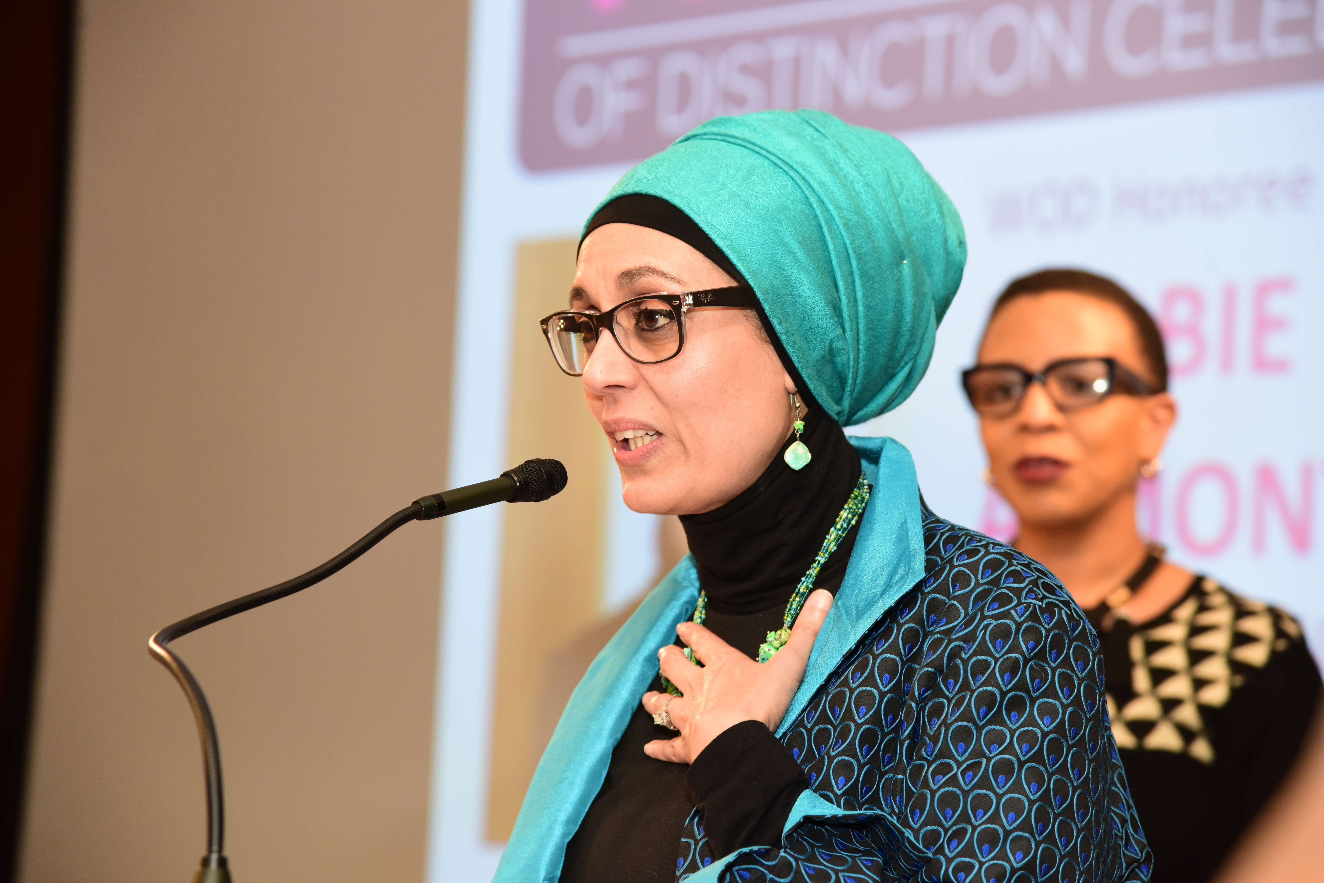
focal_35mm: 120
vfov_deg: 11.4
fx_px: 4414
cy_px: 442
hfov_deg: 17.1
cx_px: 662
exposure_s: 1/125
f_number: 5.6
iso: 2000
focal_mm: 120
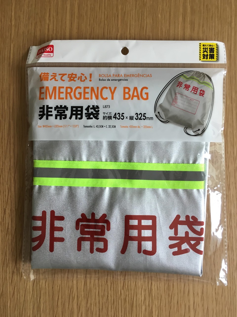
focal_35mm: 29
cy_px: 158
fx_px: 265
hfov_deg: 48.2
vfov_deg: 61.7
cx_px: 118
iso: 50
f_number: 2.2
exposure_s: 1/30
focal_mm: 4.15
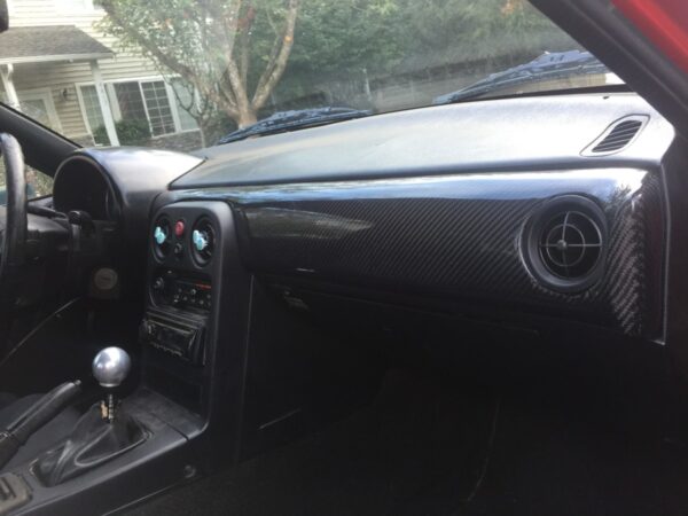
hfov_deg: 61.7
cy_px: 258
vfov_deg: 48.2
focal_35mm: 29
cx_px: 344
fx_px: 576
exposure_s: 1/30
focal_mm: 4.15
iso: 32
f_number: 2.2
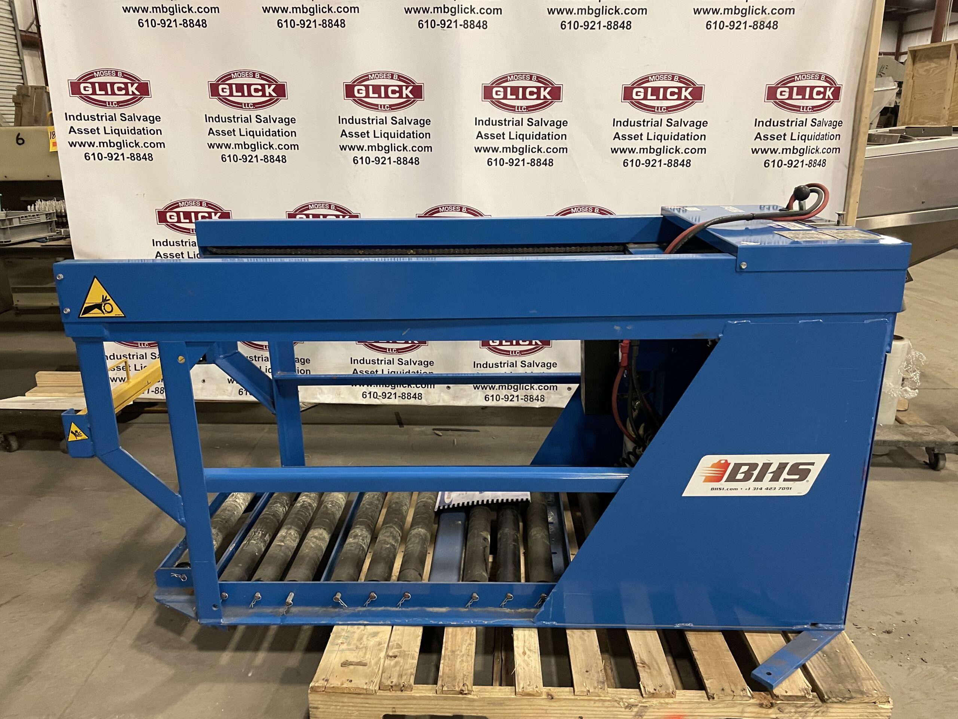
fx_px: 720
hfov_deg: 67.3
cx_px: 479
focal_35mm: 26
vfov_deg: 53.1
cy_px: 360
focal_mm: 4.2
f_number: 1.6
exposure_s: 1/60
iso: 400
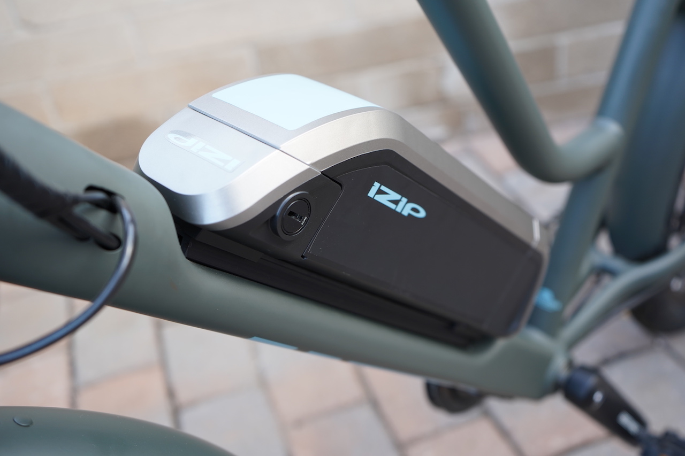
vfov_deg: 34.2
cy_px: 228
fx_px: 742
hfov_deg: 49.6
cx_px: 342
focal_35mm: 39
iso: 320
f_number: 4
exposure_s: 1/60
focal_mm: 39
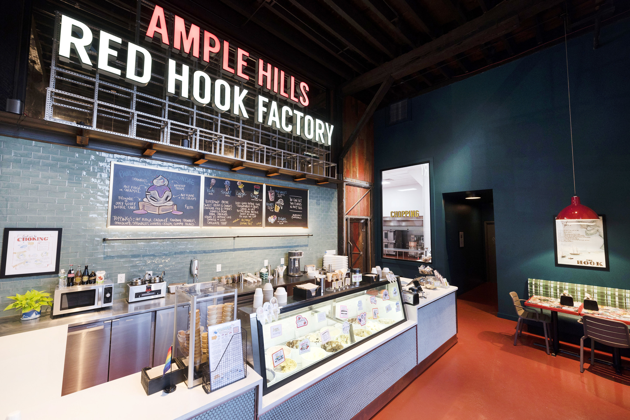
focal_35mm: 14
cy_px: 210
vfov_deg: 81.3
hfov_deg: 104.2
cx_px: 315
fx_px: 245
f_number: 5.6
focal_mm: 14
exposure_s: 1/40
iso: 640
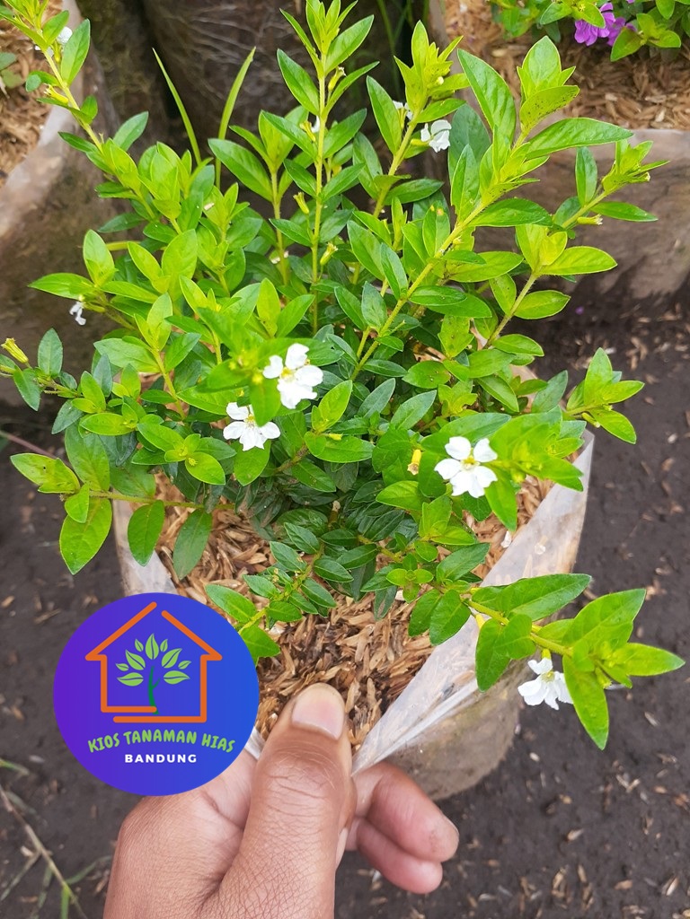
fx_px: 718
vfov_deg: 65.3
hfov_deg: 51.4
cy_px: 460
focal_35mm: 27
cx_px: 345
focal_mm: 3.6
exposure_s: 1/166
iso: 40
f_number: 1.9
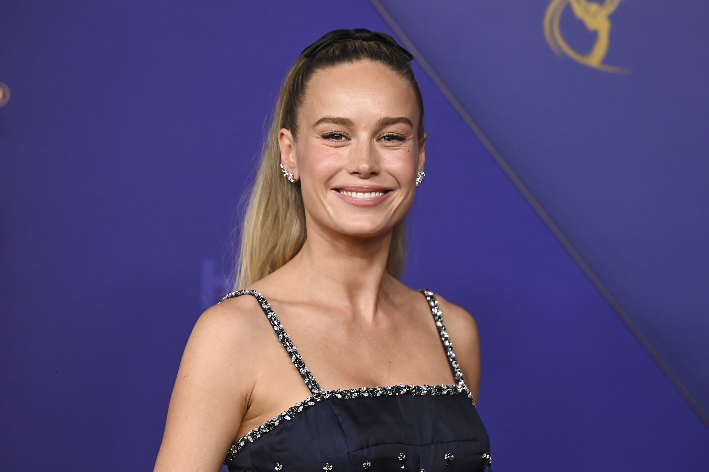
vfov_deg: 13.4
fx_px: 2008
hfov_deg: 20.0
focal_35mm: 102
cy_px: 236
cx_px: 354
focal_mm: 102
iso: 4000
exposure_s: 1/1250
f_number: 3.5
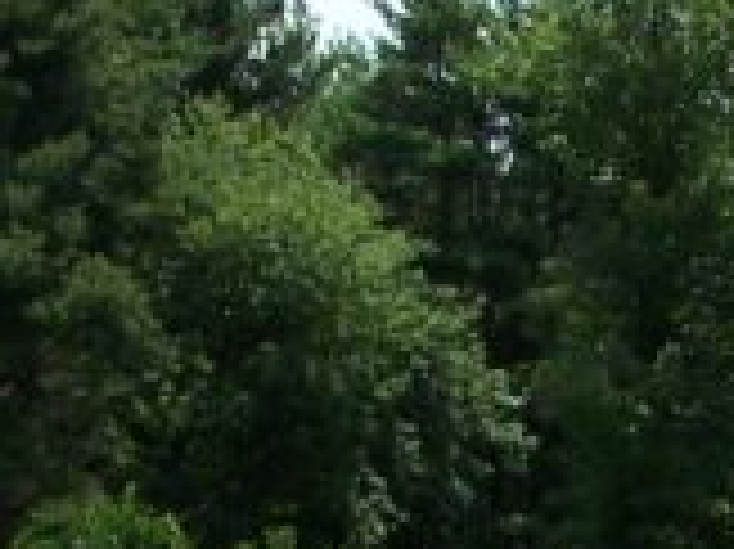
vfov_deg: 6.3
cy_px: 1260
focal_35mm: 226
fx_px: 4789
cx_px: 716
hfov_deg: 8.7
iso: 80
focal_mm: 8
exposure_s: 1/750
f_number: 4
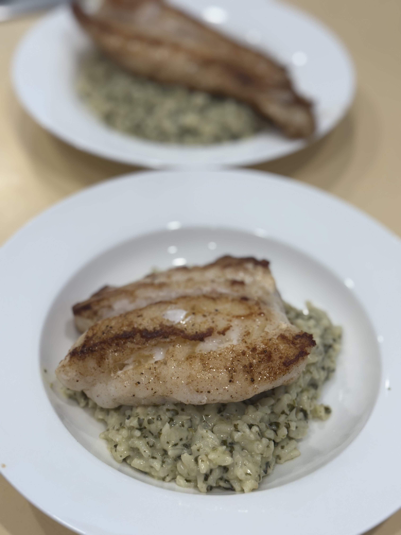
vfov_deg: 39.7
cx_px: 200
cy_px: 268
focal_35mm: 48
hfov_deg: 30.3
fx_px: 741
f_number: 1.8
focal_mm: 6.8
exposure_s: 1/100
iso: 50
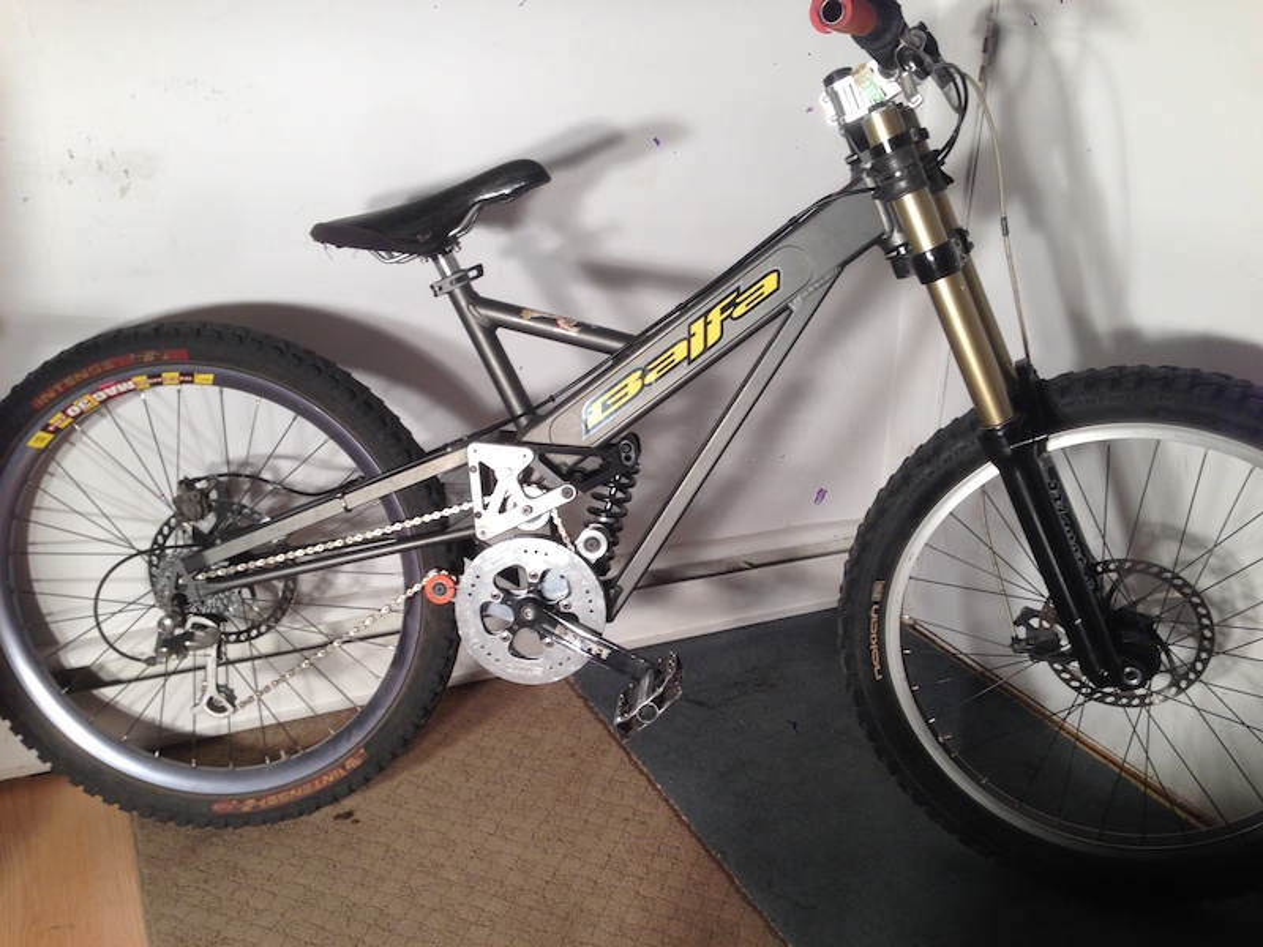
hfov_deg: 55.4
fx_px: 1204
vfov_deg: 42.9
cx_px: 632
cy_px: 474
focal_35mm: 33
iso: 50
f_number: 2.4
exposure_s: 1/60
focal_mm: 4.12
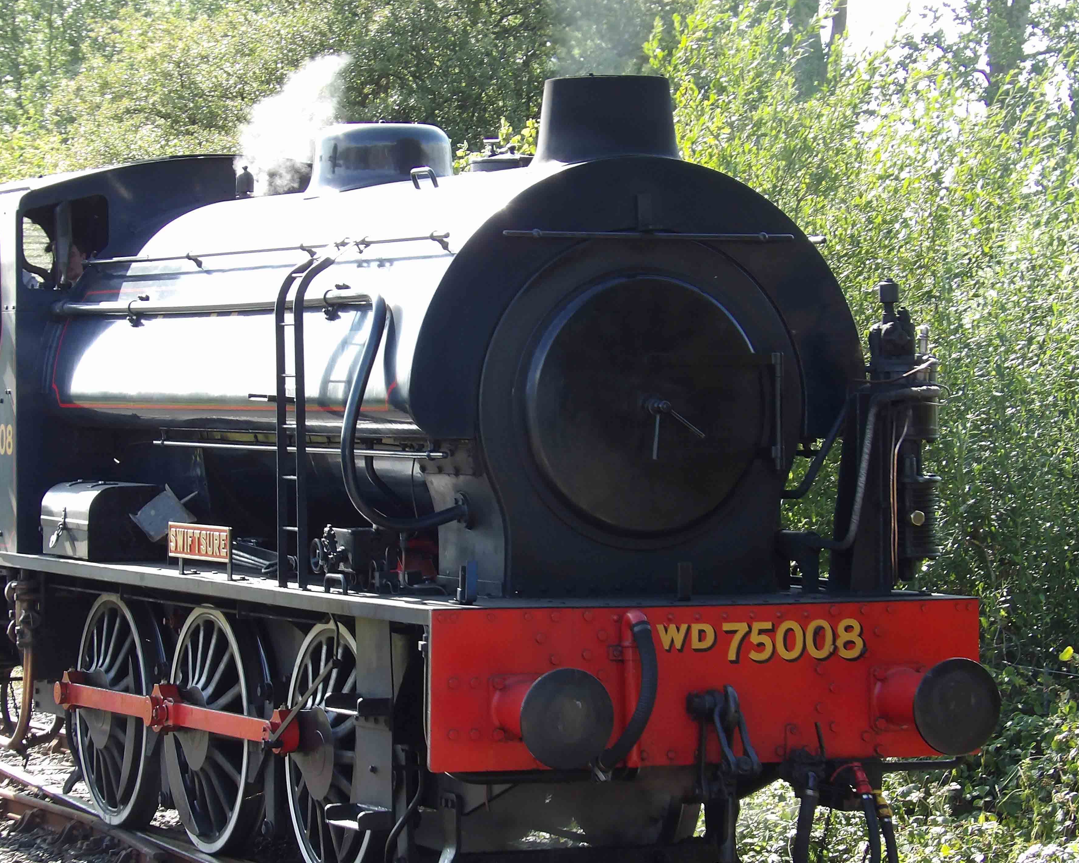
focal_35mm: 130
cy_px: 497
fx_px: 4151
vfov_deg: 11.9
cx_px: 478
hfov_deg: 14.8
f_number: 4.2
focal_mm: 18.2
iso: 100
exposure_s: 1/121
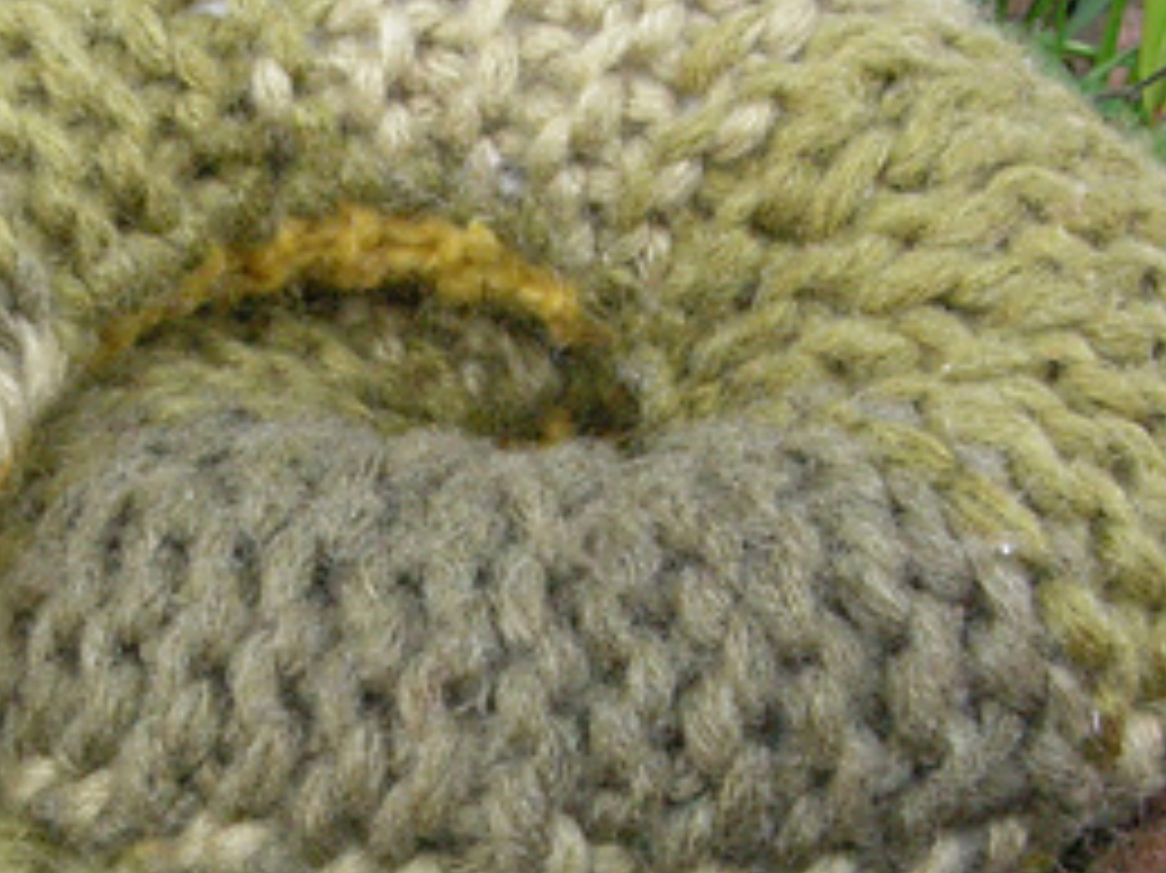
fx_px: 2996
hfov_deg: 21.9
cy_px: 814
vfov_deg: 16.3
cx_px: 320
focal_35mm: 89
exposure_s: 1/56.3
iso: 397
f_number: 6.8
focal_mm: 7.5
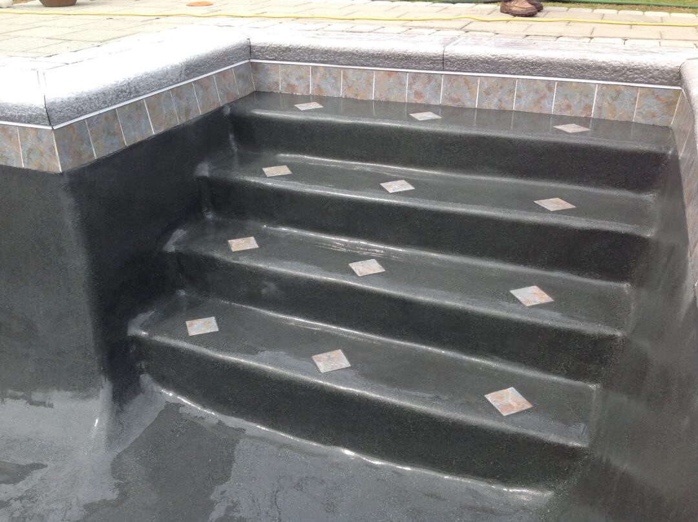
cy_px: 261
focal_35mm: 35
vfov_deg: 40.6
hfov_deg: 52.7
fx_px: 705
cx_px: 349
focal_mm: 4.28
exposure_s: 1/426
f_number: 2.4
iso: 50
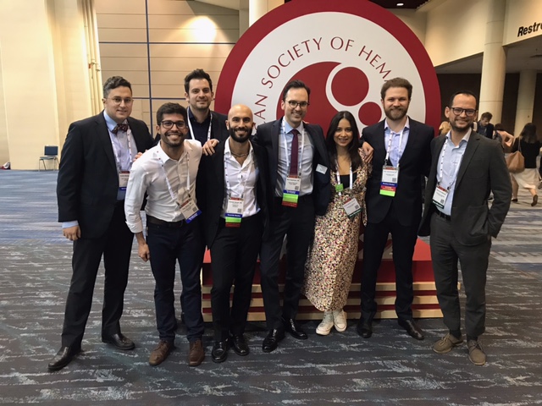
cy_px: 203
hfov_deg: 63.4
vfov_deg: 49.7
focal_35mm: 28
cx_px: 271
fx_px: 438
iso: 64
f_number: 1.8
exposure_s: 1/15
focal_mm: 3.99
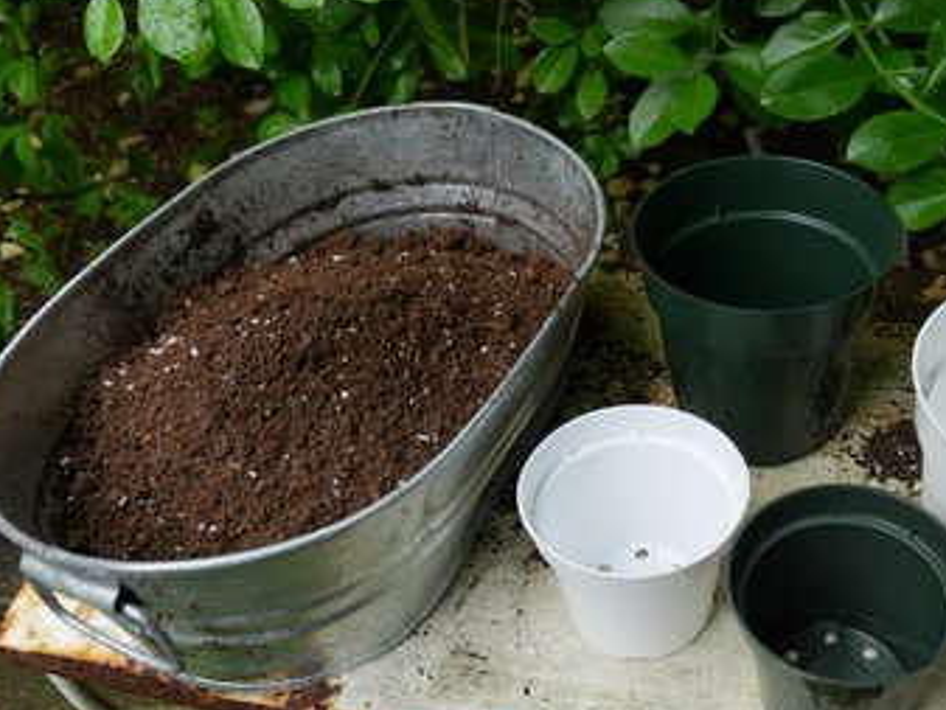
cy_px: 362
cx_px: 723
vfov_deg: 37.7
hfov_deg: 47.0
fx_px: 1039
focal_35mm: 38
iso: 200
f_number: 3.2
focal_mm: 12
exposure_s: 1/160
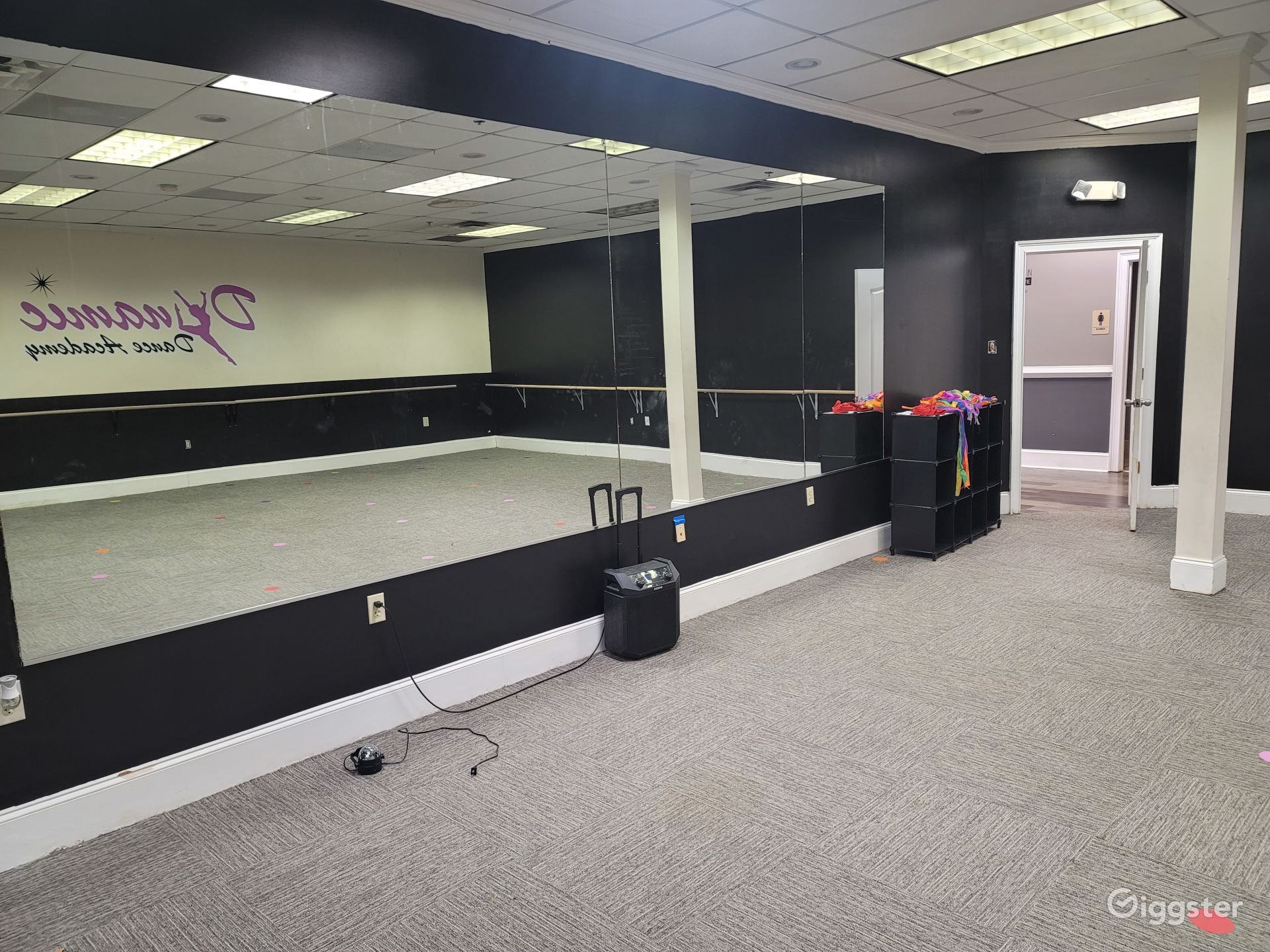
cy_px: 476
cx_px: 635
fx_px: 917
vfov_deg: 54.9
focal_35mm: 25
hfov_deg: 69.4
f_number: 1.8
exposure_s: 1/40
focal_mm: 7
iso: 200
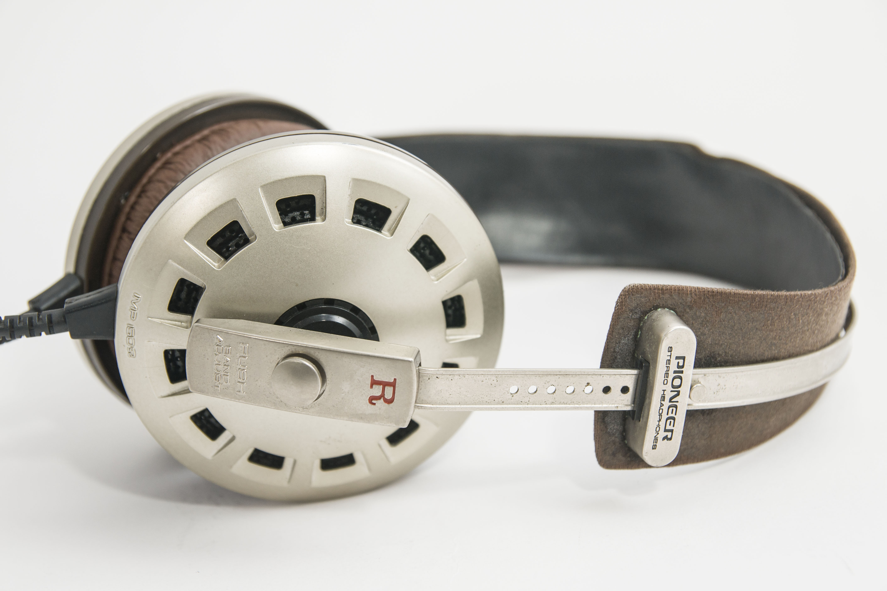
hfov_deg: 33.4
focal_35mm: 60
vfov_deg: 22.6
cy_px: 296
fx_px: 1478
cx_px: 444
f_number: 4
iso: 200
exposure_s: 1/60
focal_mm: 40
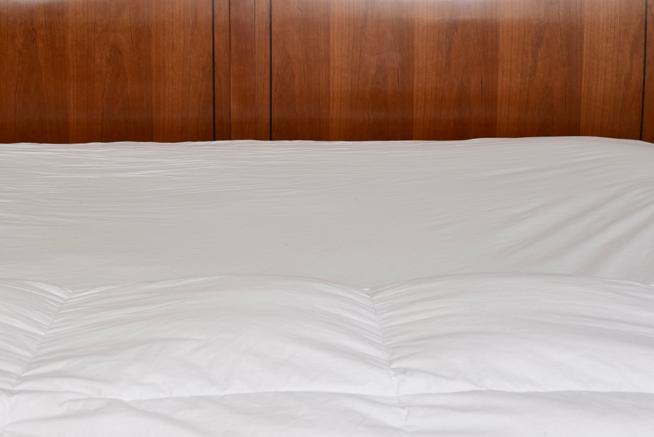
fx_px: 1108
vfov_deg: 22.2
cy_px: 154
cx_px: 249
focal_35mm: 61
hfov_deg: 32.7
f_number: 16
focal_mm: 40
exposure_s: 1/60
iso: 100
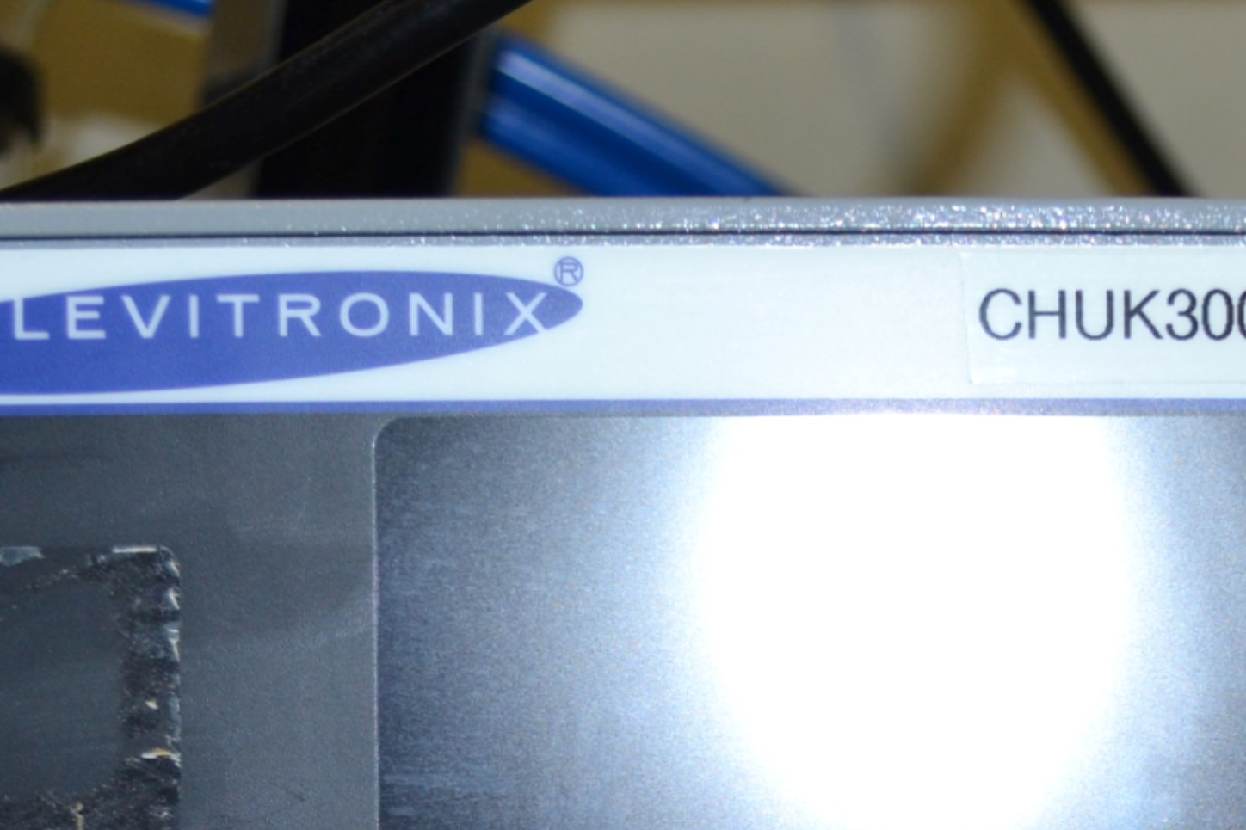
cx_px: 1029
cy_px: 1212
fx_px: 3633
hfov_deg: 19.2
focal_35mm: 105
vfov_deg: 12.5
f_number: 3.8
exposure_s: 1/60
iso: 250
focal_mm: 22
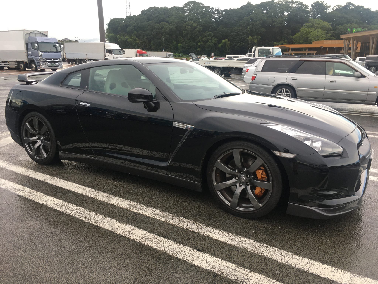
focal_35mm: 29
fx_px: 317
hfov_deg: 61.7
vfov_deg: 48.2
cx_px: 189
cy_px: 142
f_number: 2.2
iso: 40
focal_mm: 4.15
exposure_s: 1/120
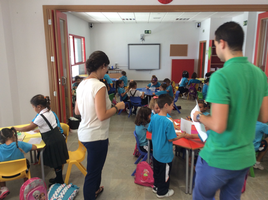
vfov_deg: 42.8
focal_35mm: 33
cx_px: 134
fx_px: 255
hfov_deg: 55.4
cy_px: 100
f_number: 2.4
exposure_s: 1/40
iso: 32
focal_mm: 3.3
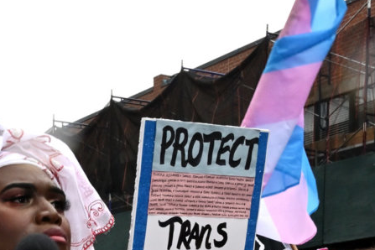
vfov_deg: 11.3
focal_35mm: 110
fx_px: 1146
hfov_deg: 18.0
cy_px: 492
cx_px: -23
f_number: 14
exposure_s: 1/200
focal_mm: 24
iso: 500
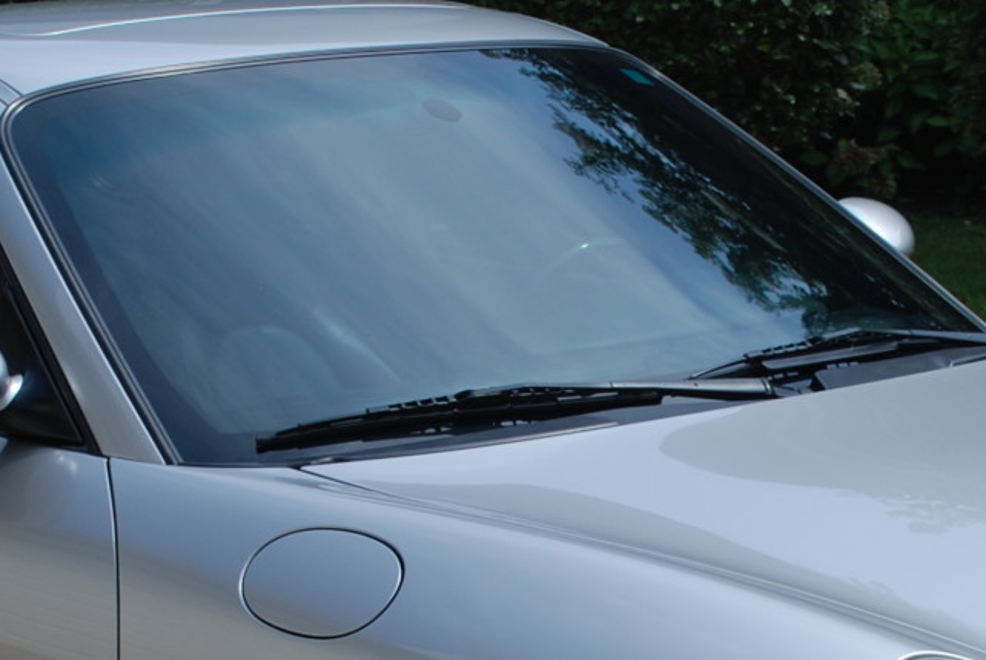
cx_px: 579
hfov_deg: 15.3
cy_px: 661
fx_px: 3675
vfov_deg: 10.2
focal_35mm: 134
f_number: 7.1
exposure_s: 1/200
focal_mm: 28
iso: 100
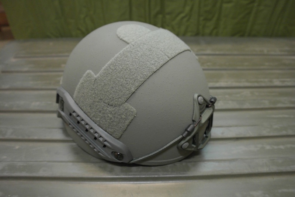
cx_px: 148
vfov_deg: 48.0
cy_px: 98
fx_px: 221
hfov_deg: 67.4
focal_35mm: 27
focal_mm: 18
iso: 1600
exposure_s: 1/40
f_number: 3.5
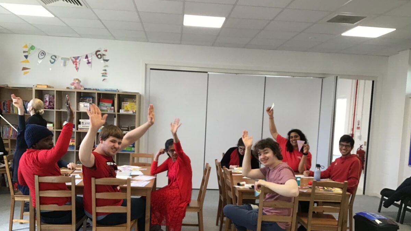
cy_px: 150
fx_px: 371
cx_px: 205
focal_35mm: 34
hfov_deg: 58.0
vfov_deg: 34.4
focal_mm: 3.3
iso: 40
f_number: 2.4
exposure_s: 1/33
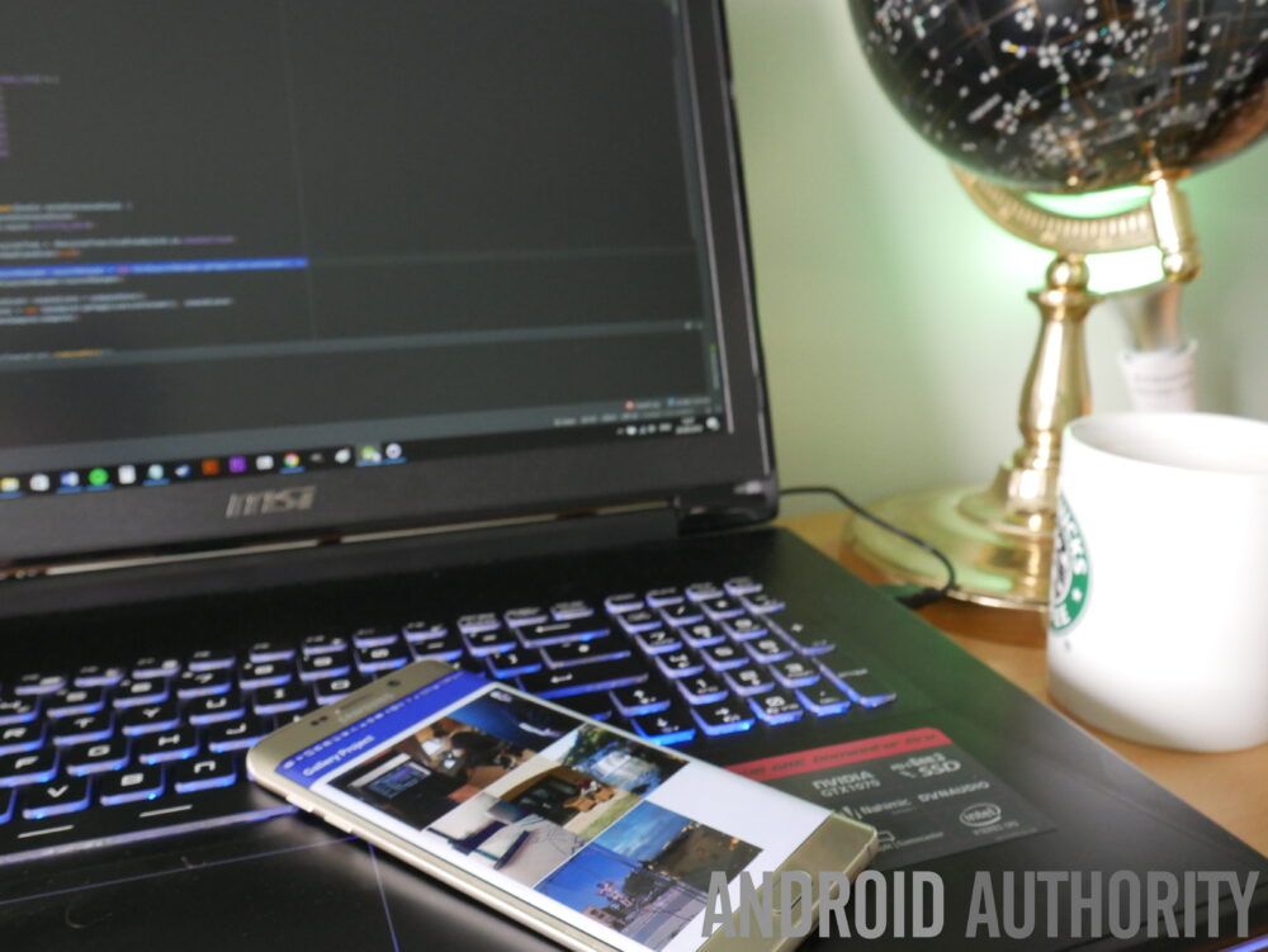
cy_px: 476
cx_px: 634
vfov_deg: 44.2
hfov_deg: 56.8
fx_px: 1173
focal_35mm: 32
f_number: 7.1
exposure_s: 1/60
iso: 2000
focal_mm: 16
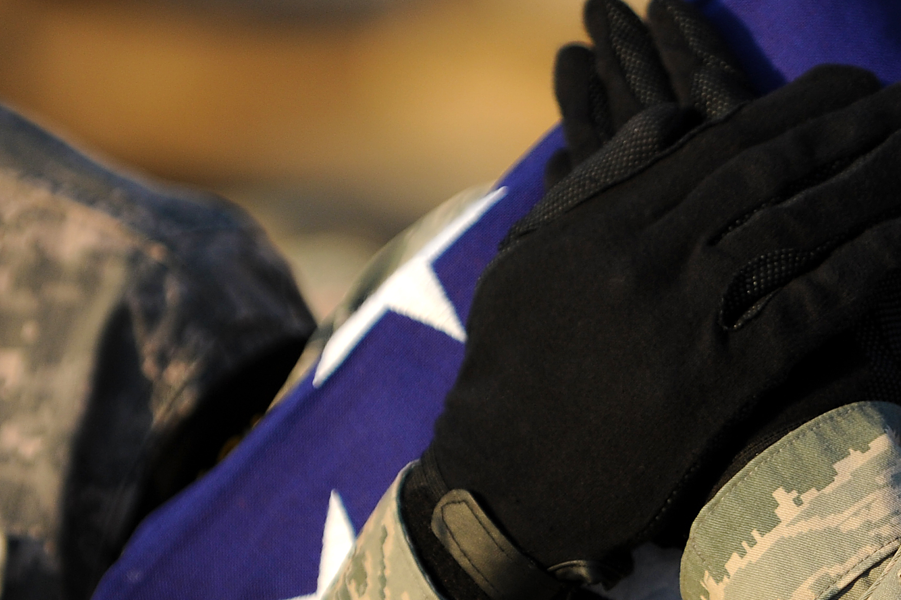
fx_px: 10955
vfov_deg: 3.1
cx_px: 835
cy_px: 298
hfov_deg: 4.7
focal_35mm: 438
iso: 400
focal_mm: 200
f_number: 2.8
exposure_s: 1/3200
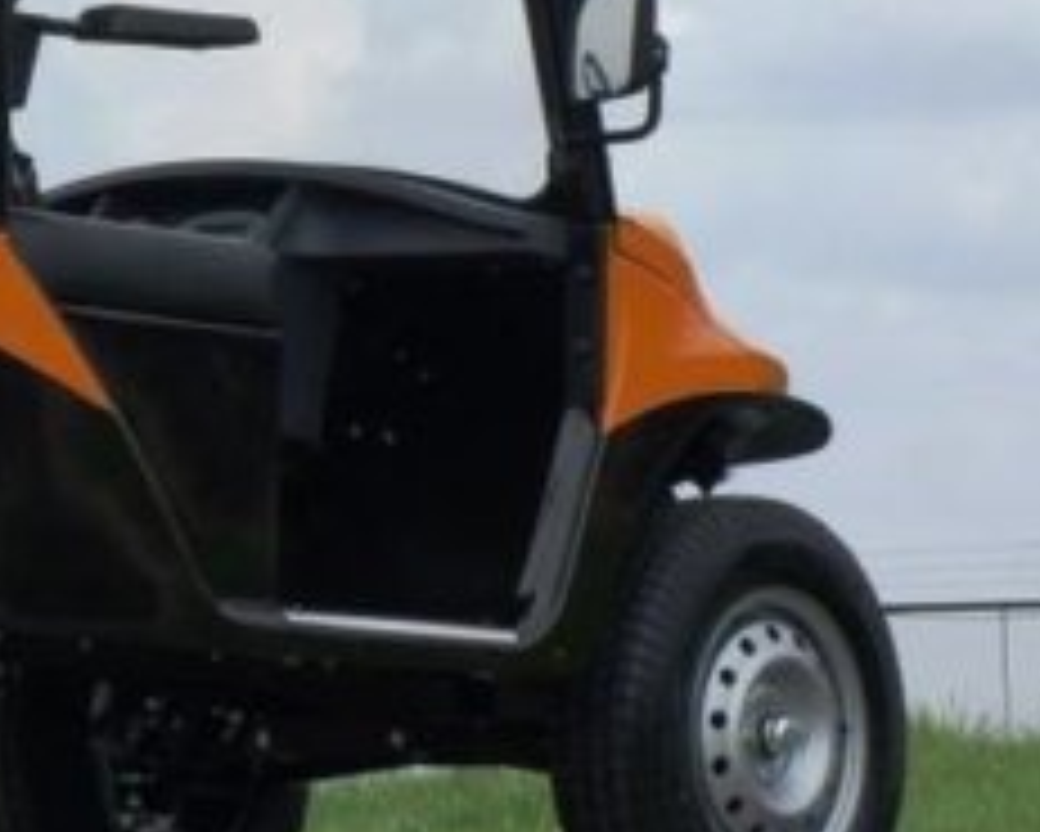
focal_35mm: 257
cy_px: 333
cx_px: -365
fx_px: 7900
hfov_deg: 7.4
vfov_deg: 6.0
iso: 200
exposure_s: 1/320
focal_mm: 55
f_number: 9
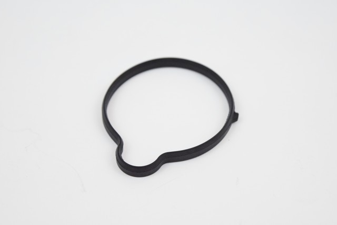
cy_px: 112
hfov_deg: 24.6
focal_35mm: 82
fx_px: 772
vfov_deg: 16.6
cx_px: 168
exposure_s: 1/60
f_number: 5.6
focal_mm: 55
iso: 1400
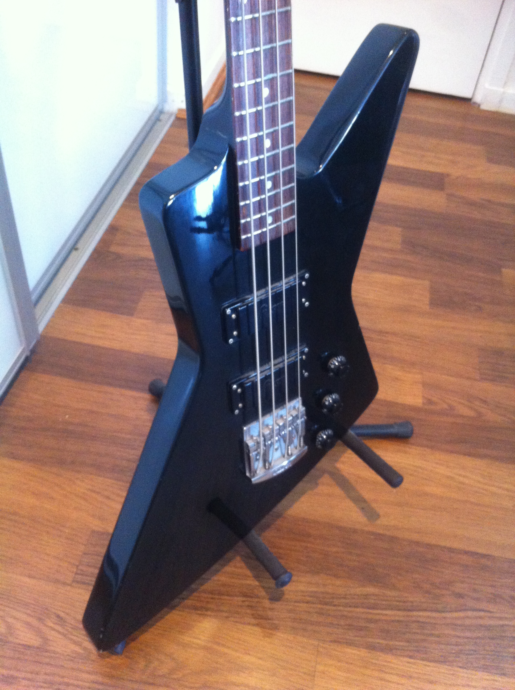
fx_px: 696
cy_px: 345
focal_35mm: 35
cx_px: 258
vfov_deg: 52.7
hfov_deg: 40.6
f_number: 2.8
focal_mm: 3.85
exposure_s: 1/17
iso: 400
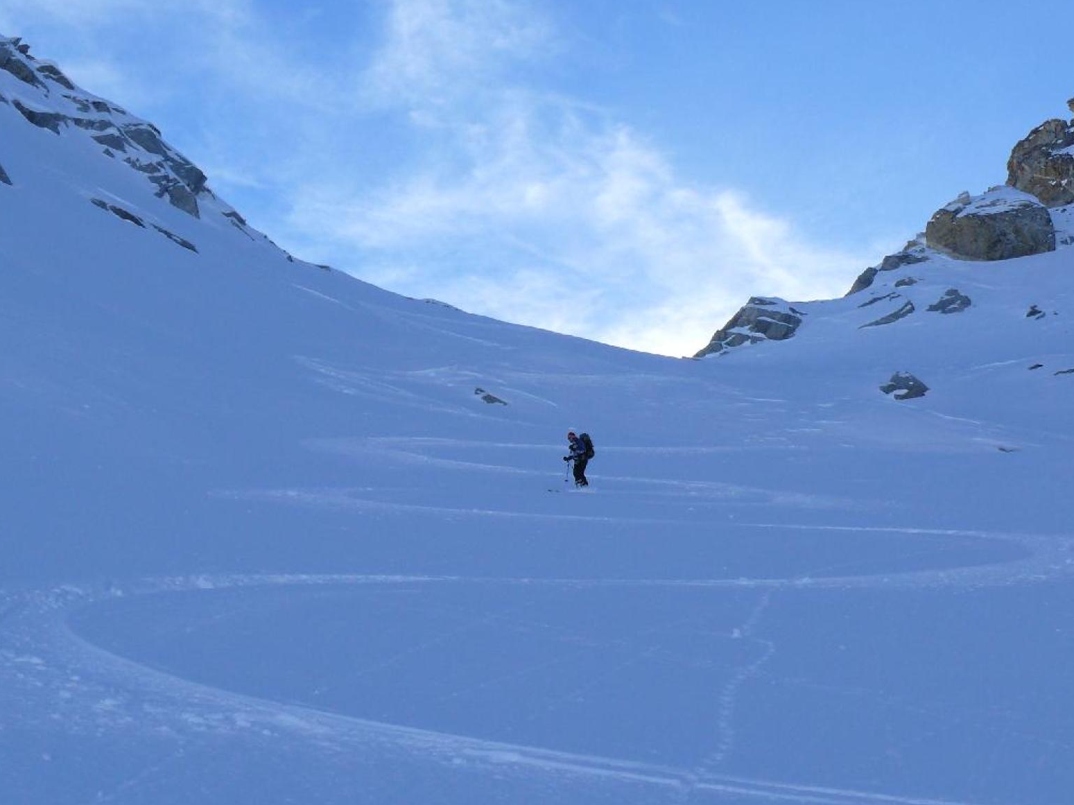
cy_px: 450
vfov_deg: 19.1
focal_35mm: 77
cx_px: 605
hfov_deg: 25.3
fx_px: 2388
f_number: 7.1
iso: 100
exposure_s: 1/400
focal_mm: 11.2
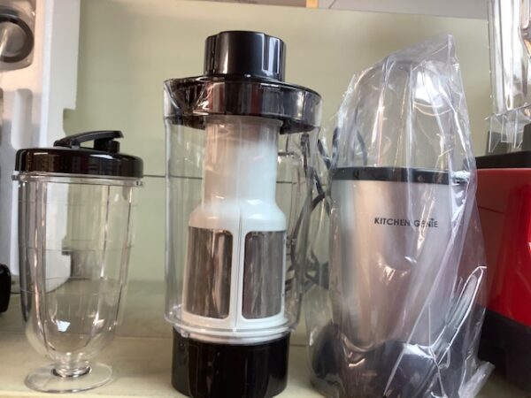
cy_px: 199
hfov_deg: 58.4
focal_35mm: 31
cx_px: 266
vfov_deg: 45.4
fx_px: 476
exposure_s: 1/50
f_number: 2.4
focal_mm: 3.3
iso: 64
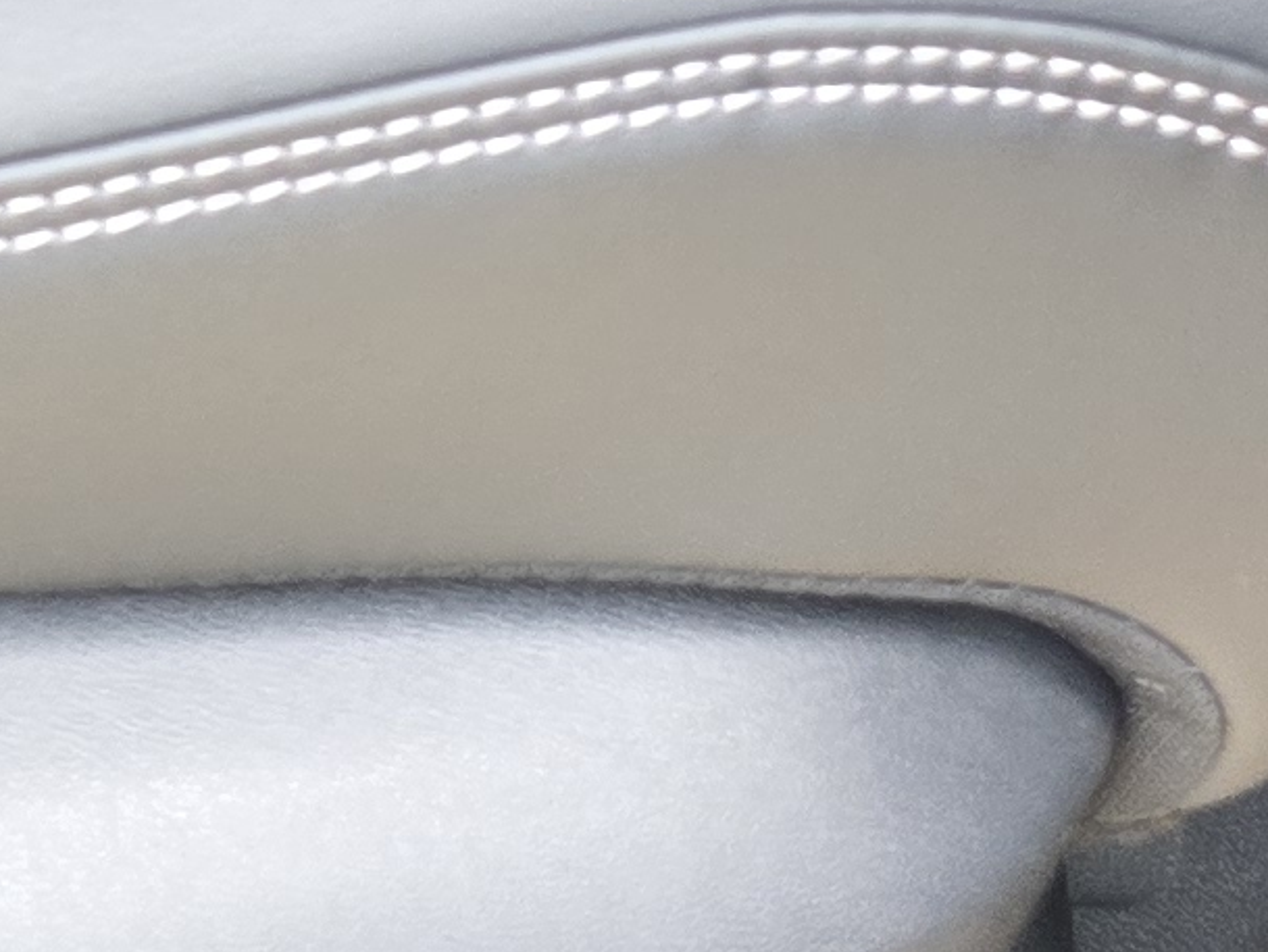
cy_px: -1773
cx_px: -548
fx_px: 5532
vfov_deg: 8.5
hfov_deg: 12.5
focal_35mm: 151
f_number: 1.7
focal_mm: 6.3
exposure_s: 1/180
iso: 160
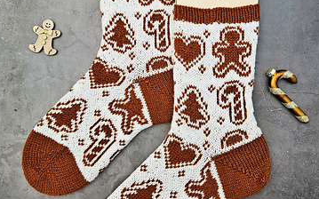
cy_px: 68
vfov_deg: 36.9
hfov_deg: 56.7
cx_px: 157
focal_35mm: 34
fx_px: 295
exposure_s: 1/100
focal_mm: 5.4
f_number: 1.8
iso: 200
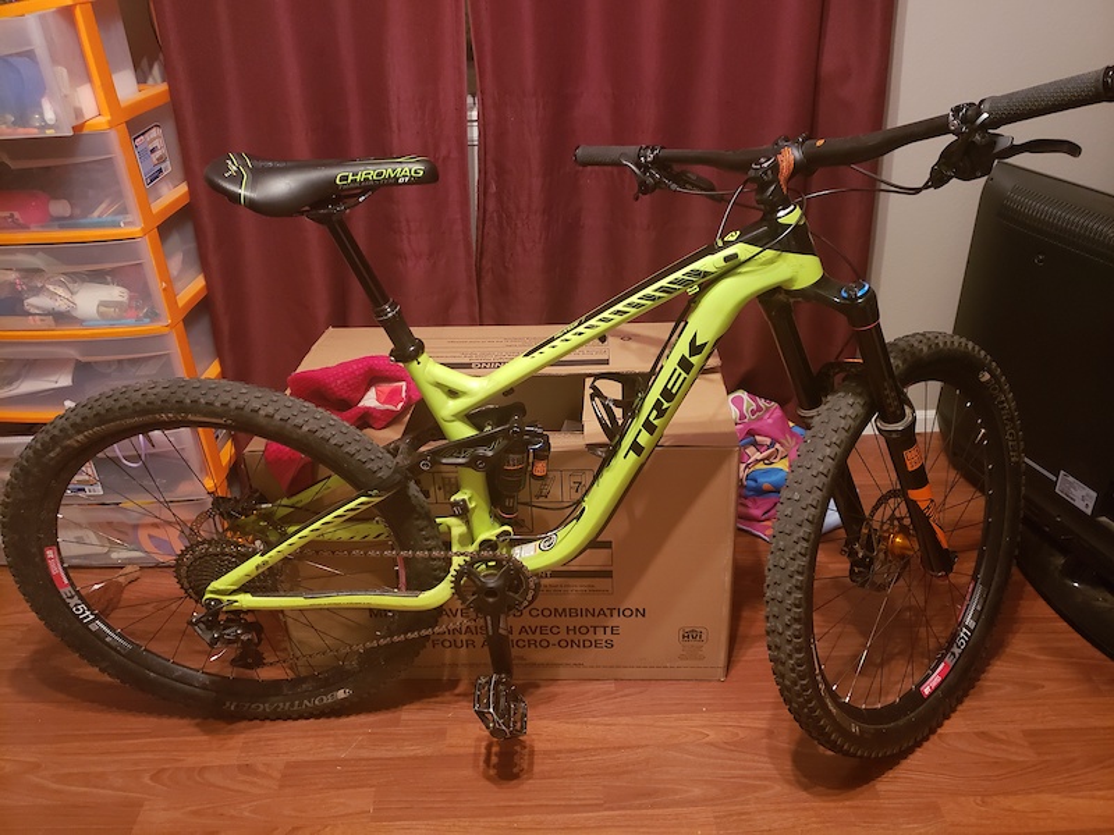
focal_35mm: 26
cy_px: 418
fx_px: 837
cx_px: 557
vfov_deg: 53.1
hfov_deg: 67.3
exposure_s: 1/10
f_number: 1.5
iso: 500
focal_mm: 4.3
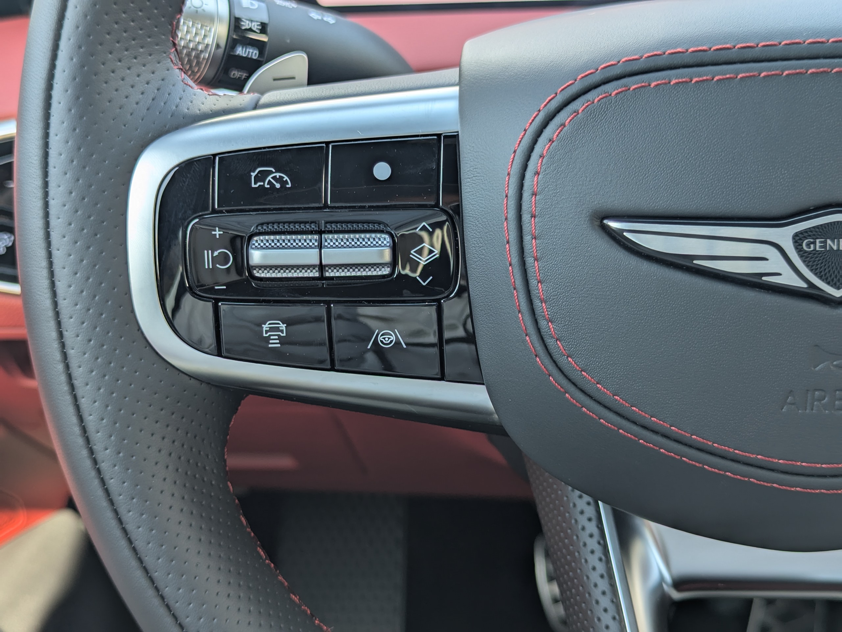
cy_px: 316
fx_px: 1168
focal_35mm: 48
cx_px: 421
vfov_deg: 30.3
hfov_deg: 39.7
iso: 41
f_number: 1.85
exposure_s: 1/173
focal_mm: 6.81
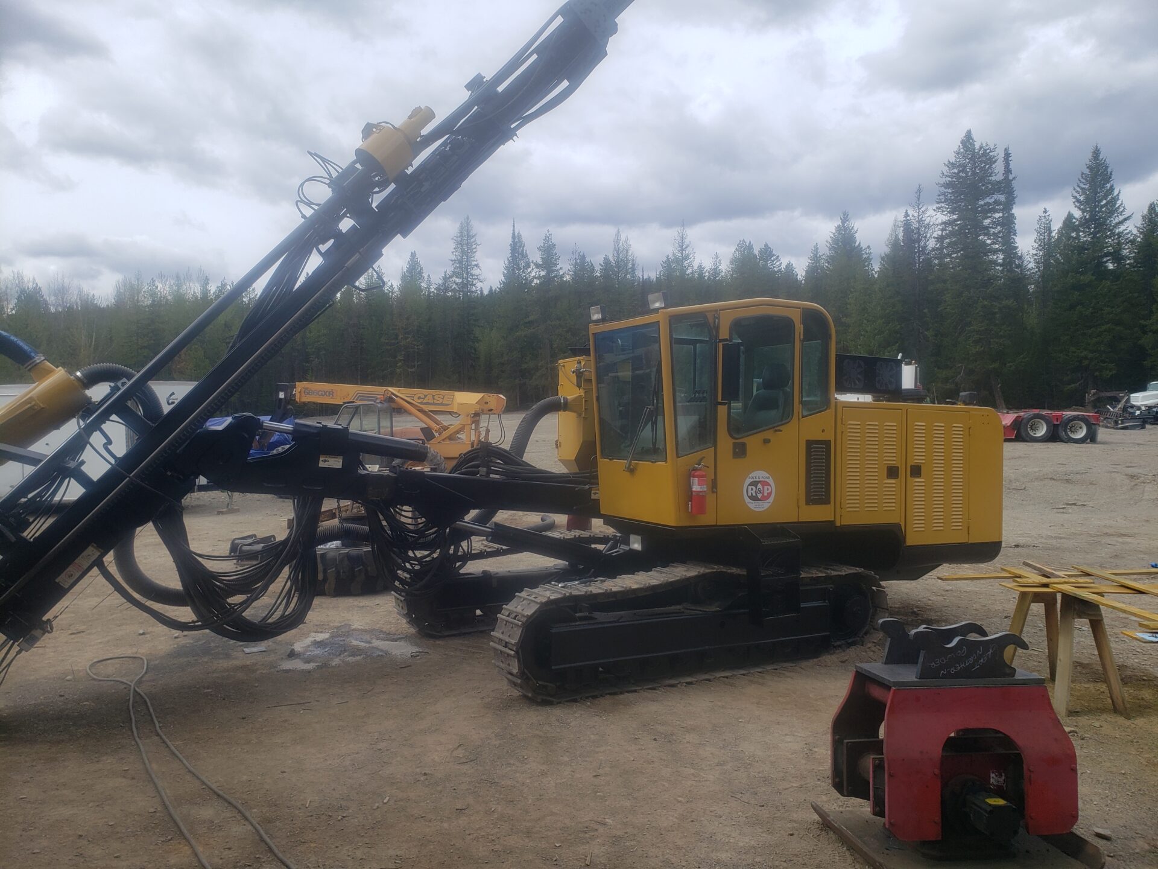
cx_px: 579
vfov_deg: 53.1
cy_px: 434
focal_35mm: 26
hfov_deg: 67.3
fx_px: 870
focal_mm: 4.3
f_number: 2.4
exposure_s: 1/970
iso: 50
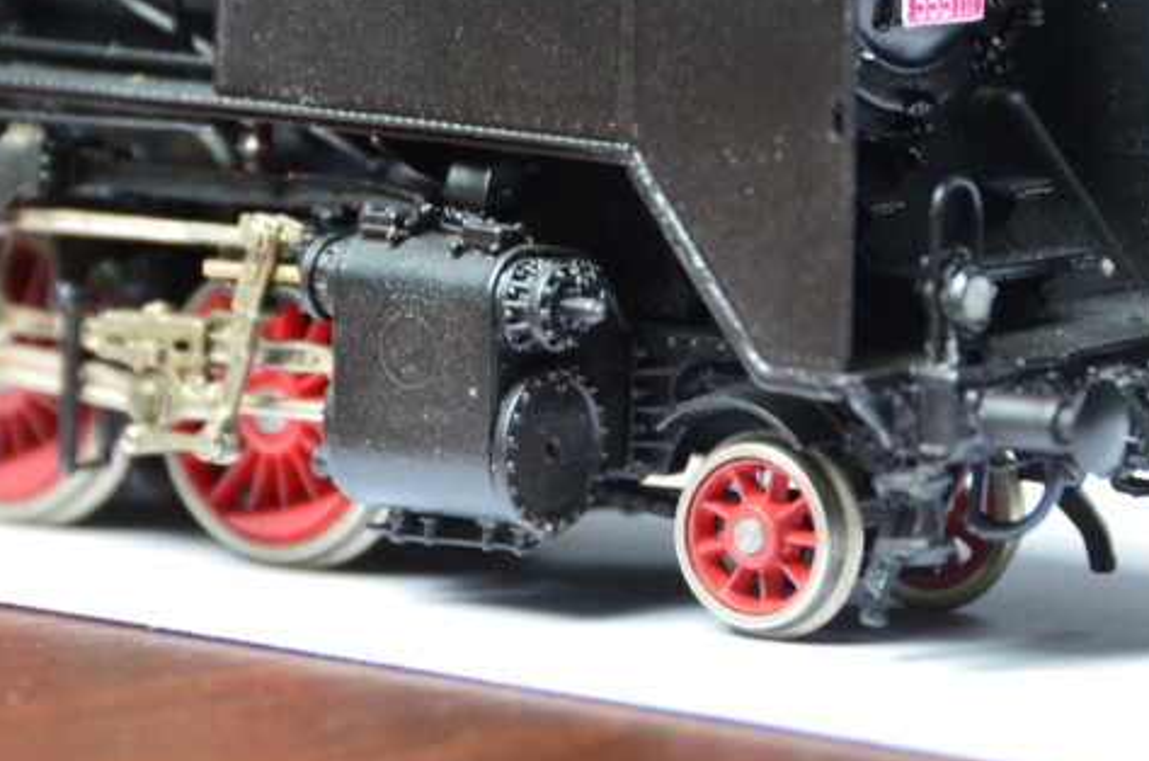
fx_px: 10832
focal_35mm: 340
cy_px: 131
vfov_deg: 4.0
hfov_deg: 6.1
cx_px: 482
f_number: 7.1
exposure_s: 1/30
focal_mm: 105
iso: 800
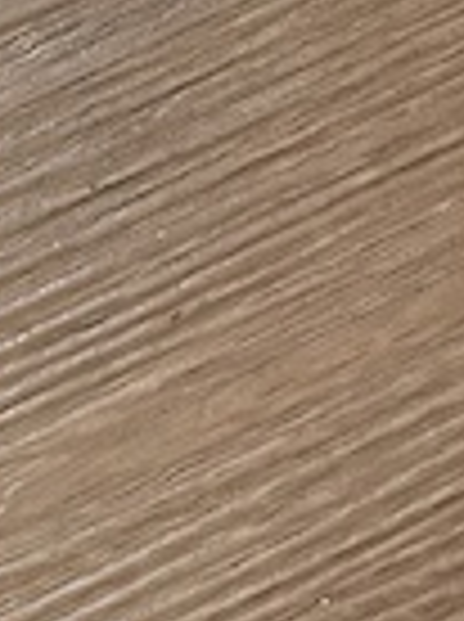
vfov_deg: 13.1
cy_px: 423
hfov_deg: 8.6
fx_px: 2707
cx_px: -806
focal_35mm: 151
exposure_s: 1/42
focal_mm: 4.2
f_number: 1.6
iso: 250
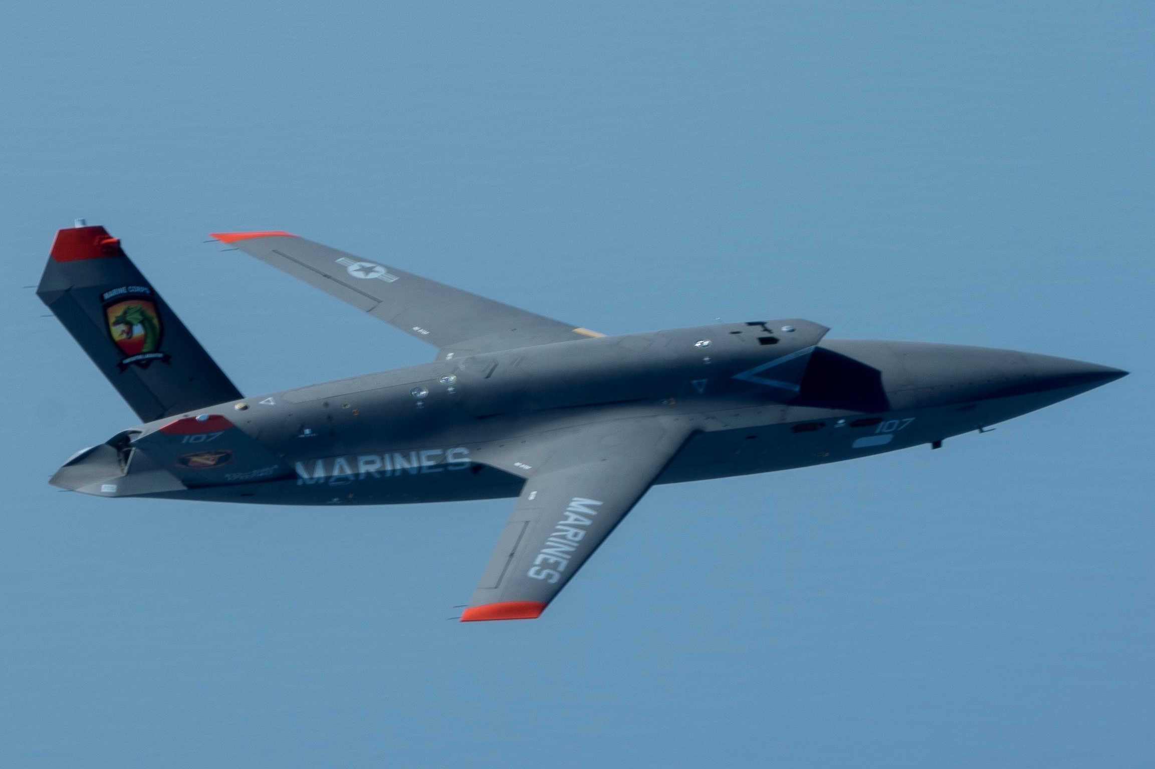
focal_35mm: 200
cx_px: 578
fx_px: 6415
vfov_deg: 6.9
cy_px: 384
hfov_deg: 10.3
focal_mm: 200
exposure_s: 1/1000
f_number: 6.3
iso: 80
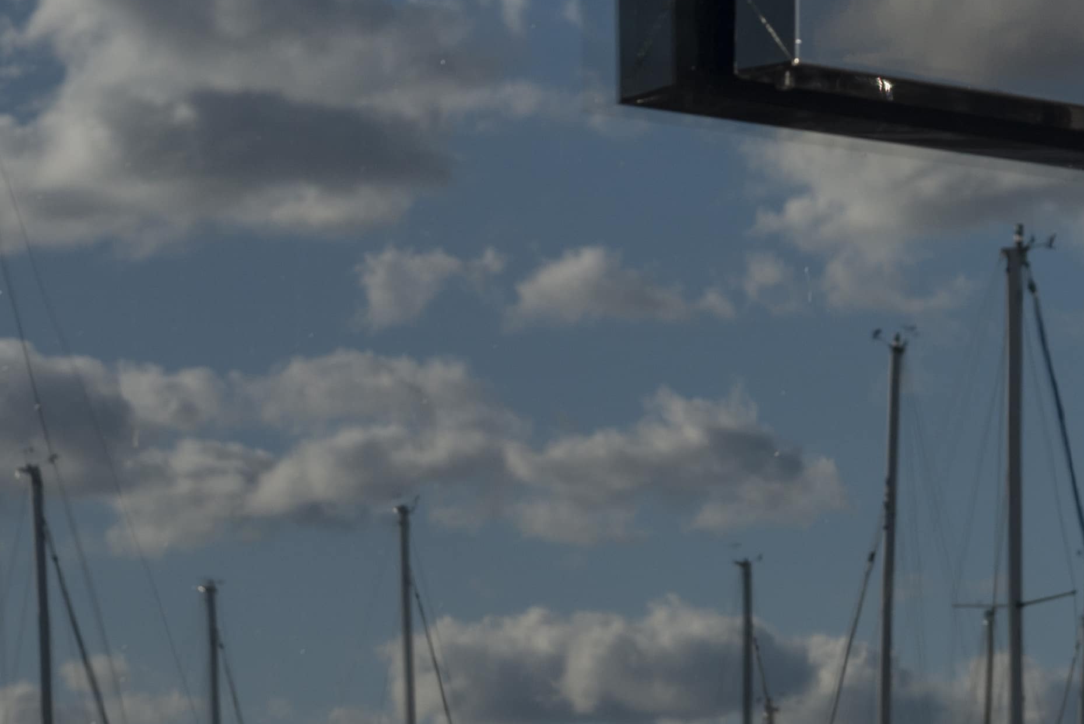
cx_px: 961
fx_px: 5723
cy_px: -125
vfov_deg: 7.2
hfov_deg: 10.8
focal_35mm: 190
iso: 100
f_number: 6.3
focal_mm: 48
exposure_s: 1/320
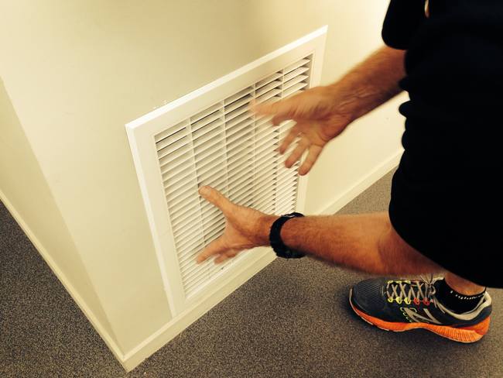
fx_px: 480
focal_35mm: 33
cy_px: 189
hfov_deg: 55.3
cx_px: 252
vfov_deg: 43.0
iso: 64
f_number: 2.4
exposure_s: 1/60
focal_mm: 4.12
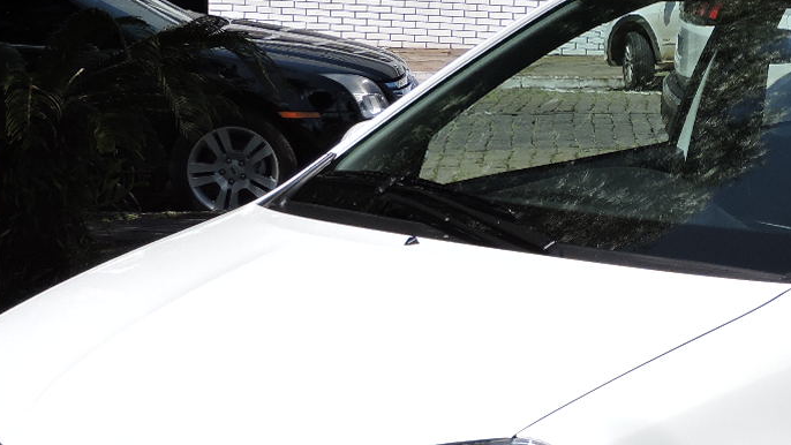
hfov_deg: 16.6
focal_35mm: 127
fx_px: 2664
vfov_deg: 9.5
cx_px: 743
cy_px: 371
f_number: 3.6
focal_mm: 8.9
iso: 100
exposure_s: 1/1250
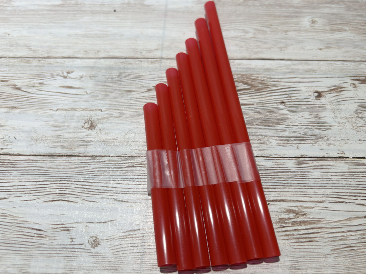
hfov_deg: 65.3
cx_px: 185
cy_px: 139
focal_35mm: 27
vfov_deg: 51.3
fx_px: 285
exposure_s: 1/174
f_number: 1.5
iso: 40
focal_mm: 5.7
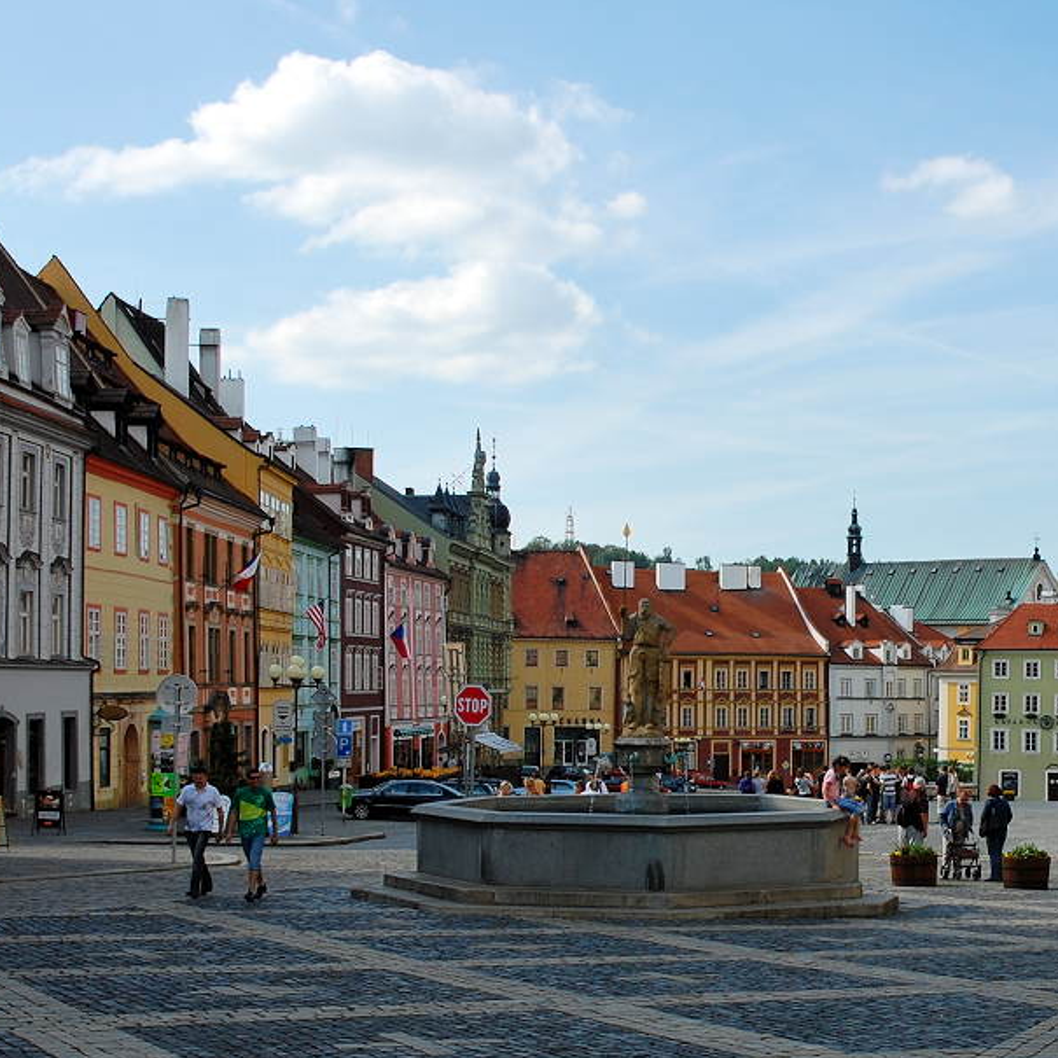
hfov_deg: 32.1
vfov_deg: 32.4
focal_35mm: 53
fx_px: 1822
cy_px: 566
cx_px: 712
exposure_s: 1/400
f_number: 8
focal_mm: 25
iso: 200
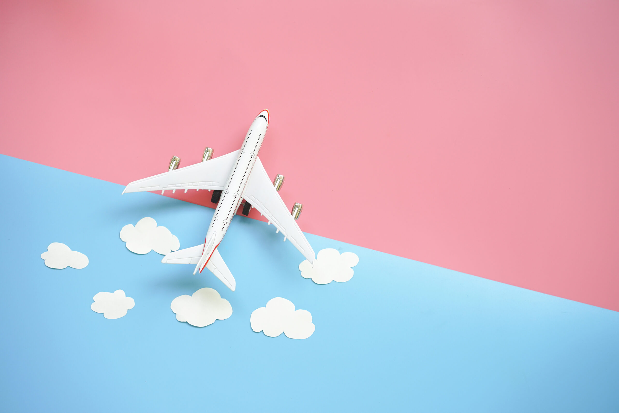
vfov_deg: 24.6
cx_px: 310
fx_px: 946
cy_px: 206
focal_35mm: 55
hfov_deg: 36.2
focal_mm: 55
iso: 400
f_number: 3.5
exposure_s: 1/200
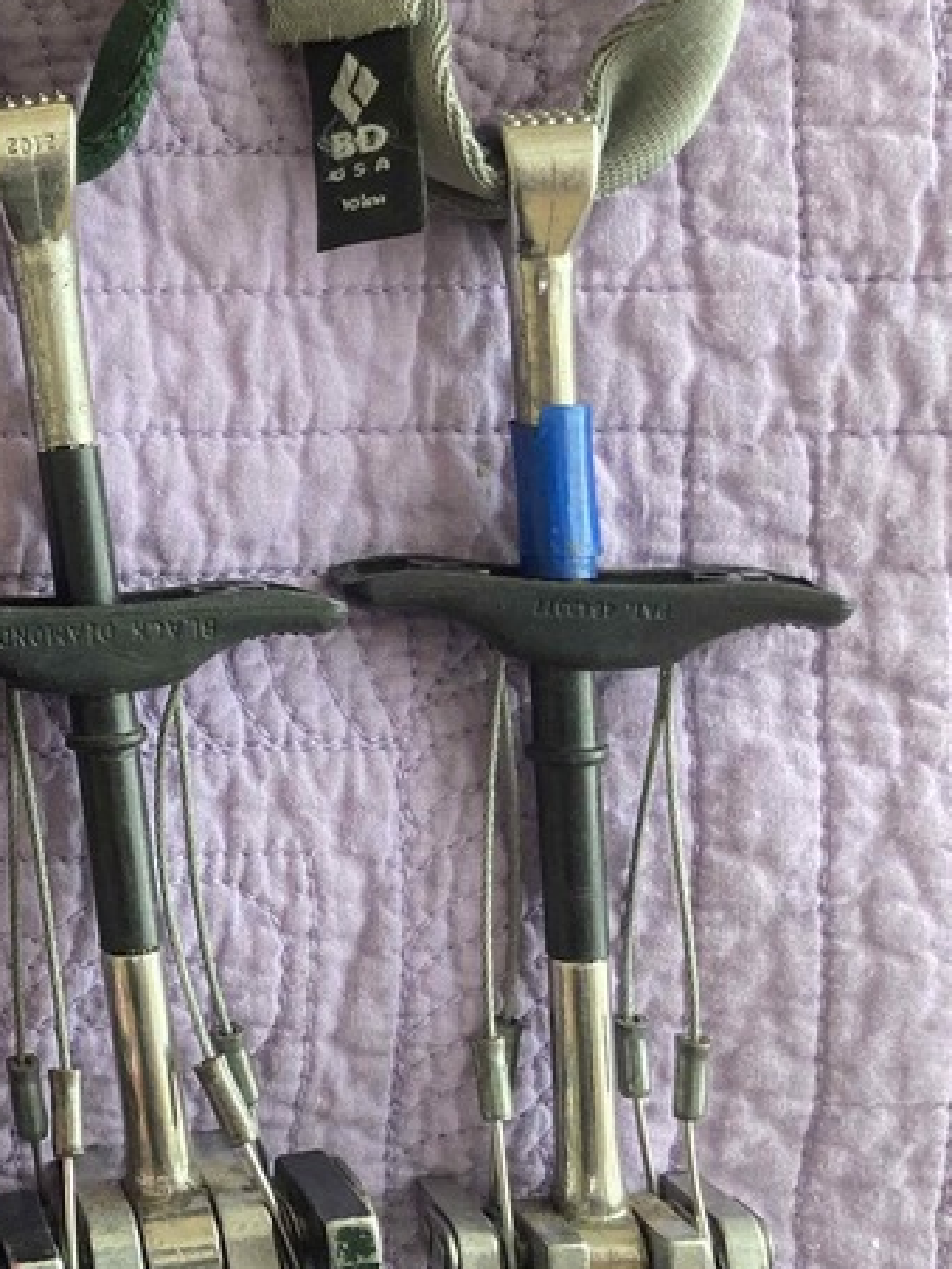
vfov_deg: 30.9
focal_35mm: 62
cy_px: 382
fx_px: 2273
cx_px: -295
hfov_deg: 21.4
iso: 80
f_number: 1.8
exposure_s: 1/86
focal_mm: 3.99
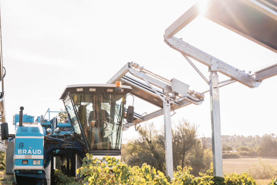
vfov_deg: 23.7
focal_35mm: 57
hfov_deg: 34.5
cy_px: 115
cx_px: 77
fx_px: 438
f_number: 4
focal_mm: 35
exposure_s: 1/640
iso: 200
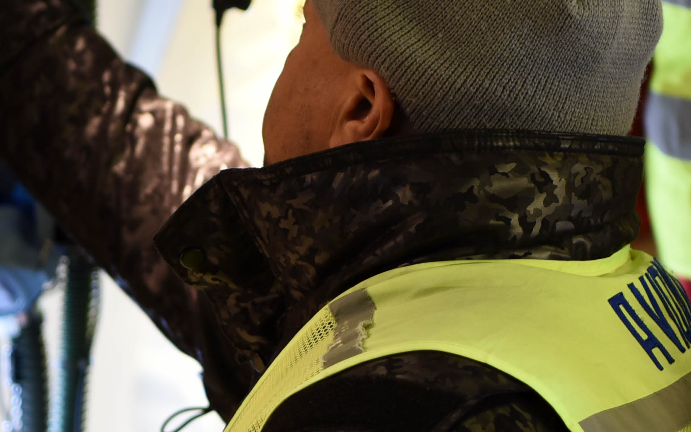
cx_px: 369
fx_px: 4256
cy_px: 193
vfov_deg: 5.8
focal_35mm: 226
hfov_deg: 9.3
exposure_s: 1/15
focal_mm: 70
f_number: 2.8
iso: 640
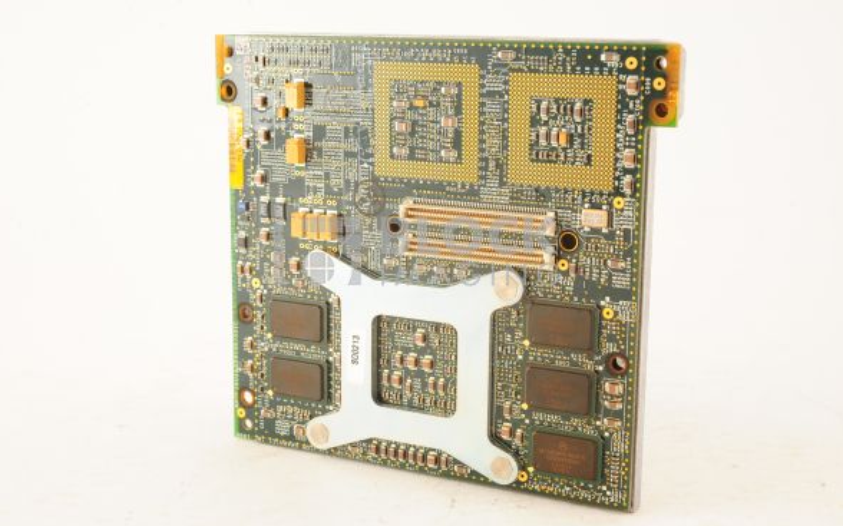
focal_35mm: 52
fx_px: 1194
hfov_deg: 38.9
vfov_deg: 24.8
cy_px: 252
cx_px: 417
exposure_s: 1/160
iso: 1600
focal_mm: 50
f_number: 13
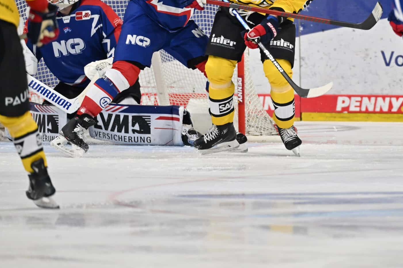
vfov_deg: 2.5
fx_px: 6144
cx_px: 262
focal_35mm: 549
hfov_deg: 3.8
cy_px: 54
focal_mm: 300
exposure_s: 1/4000
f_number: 2.8
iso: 2000
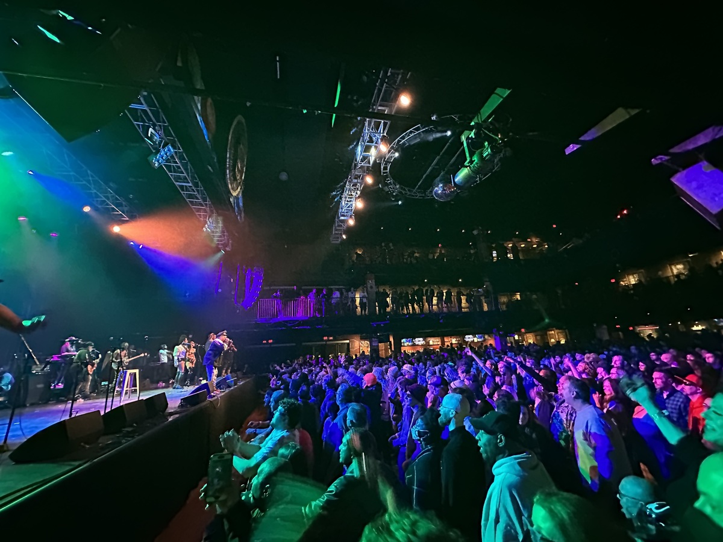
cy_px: 271
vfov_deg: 85.7
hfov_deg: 102.1
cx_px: 362
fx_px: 292
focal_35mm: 14
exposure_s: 1/30
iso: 2000
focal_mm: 2.22
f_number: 2.2
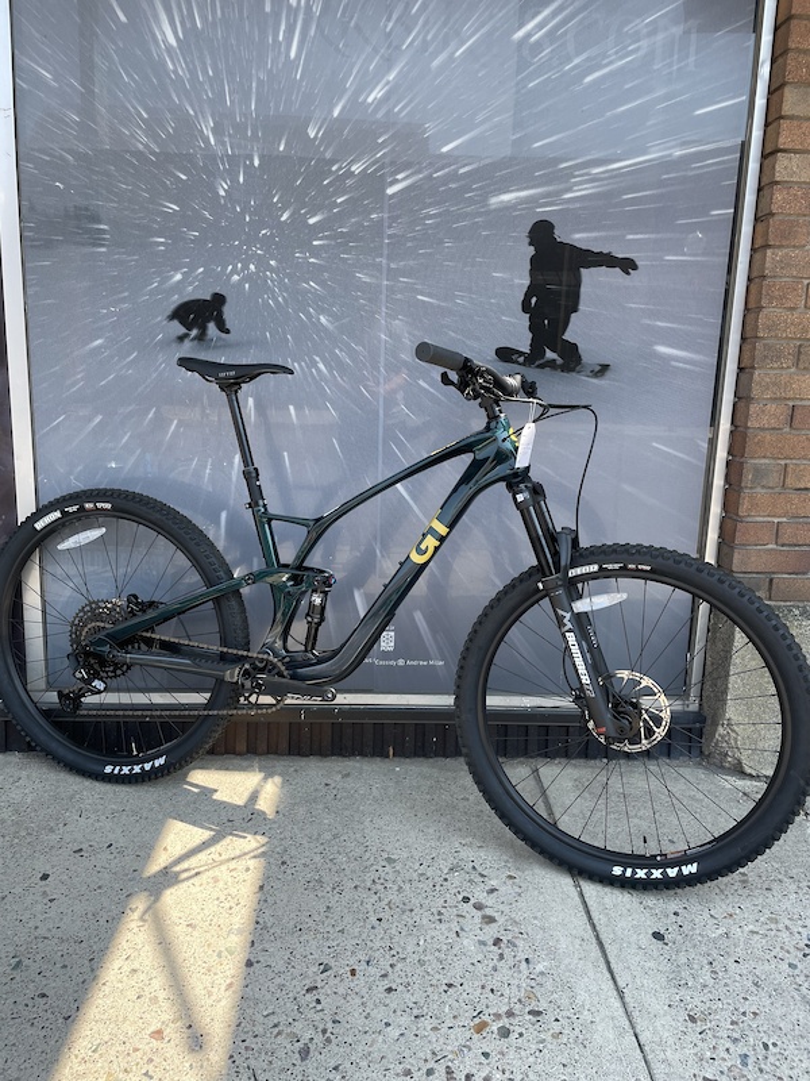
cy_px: 540
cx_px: 405
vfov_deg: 67.3
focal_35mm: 26
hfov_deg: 53.1
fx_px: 811
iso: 32
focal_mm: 4.2
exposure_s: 1/475
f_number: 1.6
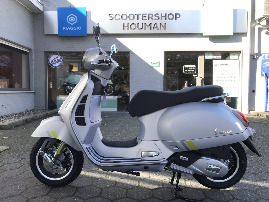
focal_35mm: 28
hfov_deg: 63.4
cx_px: 134
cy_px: 101
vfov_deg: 49.7
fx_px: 218
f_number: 1.8
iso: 20
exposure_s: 1/331
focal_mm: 3.99
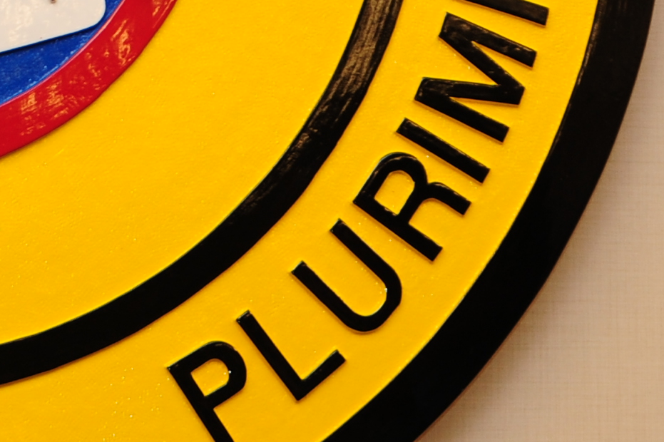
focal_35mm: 256
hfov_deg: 8.0
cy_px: 605
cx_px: 439
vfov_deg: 5.3
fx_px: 4720
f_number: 3.2
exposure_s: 1/100
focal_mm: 56
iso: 400
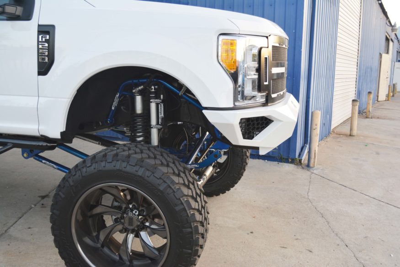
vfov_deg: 36.9
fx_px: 400
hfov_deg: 53.1
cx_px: 200
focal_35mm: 36
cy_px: 134
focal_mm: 24
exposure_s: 1/100
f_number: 5
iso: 400
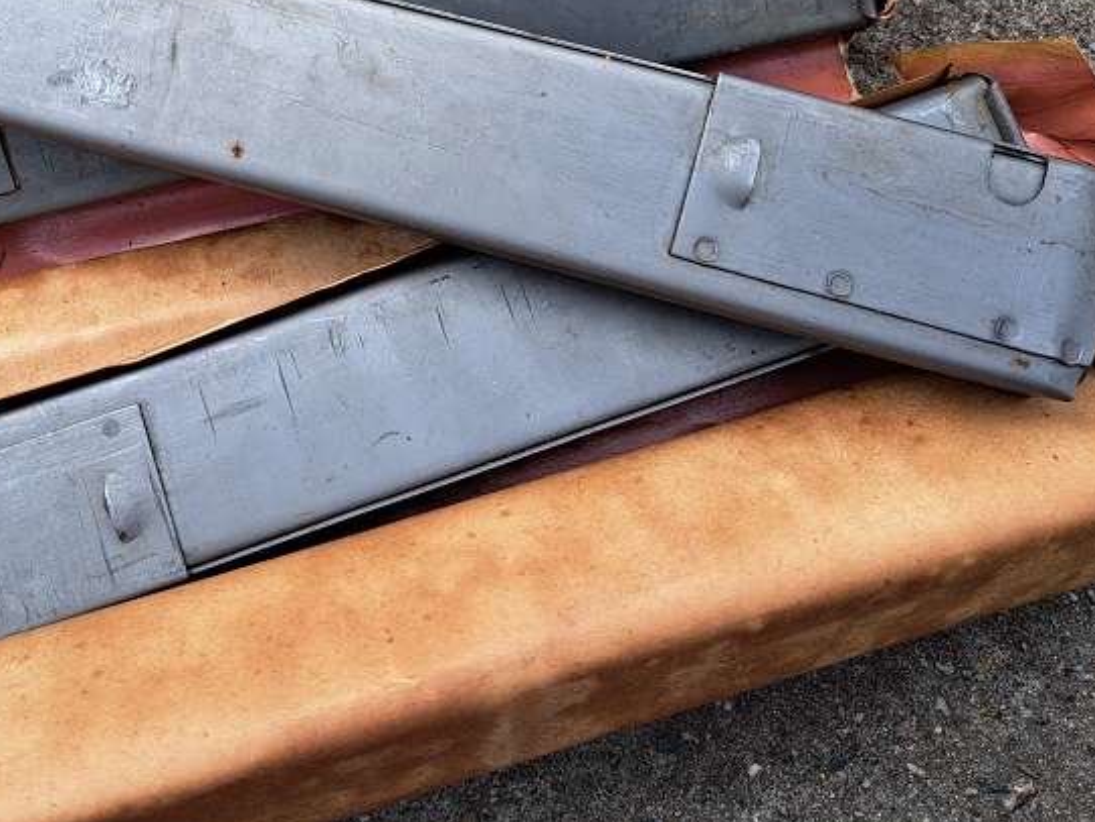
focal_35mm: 40
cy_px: 145
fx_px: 1266
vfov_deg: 34.7
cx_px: 307
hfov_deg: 45.5
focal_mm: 5.23
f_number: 1.8
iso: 50
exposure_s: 1/152
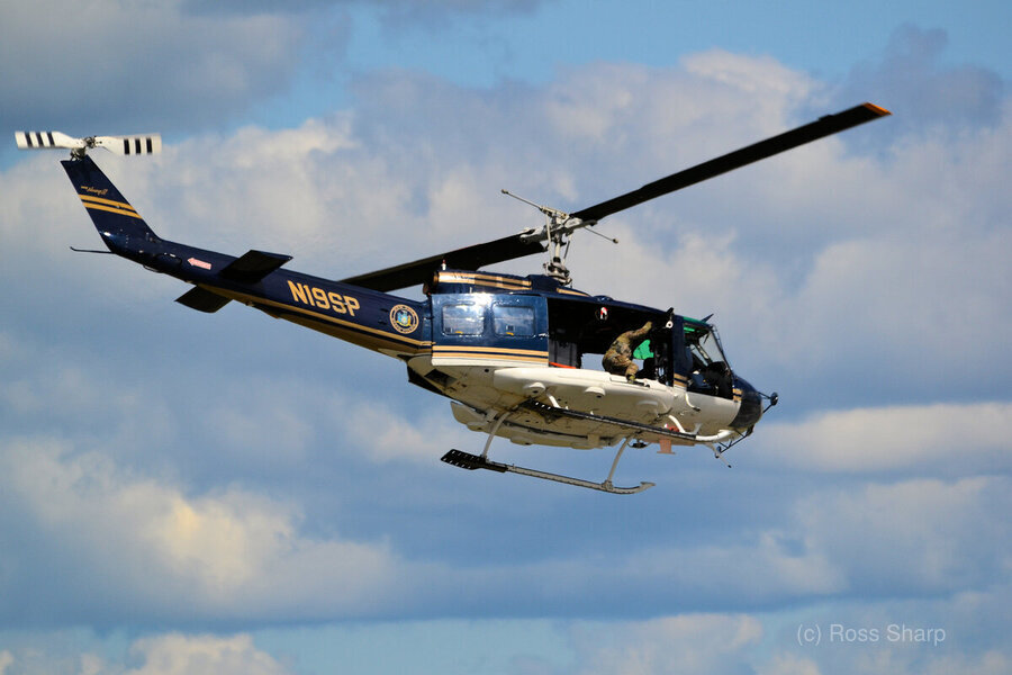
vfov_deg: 2.4
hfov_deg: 3.6
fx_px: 16022
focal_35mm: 570
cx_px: 506
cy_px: 338
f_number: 6.3
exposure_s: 1/2000
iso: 250
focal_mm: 380
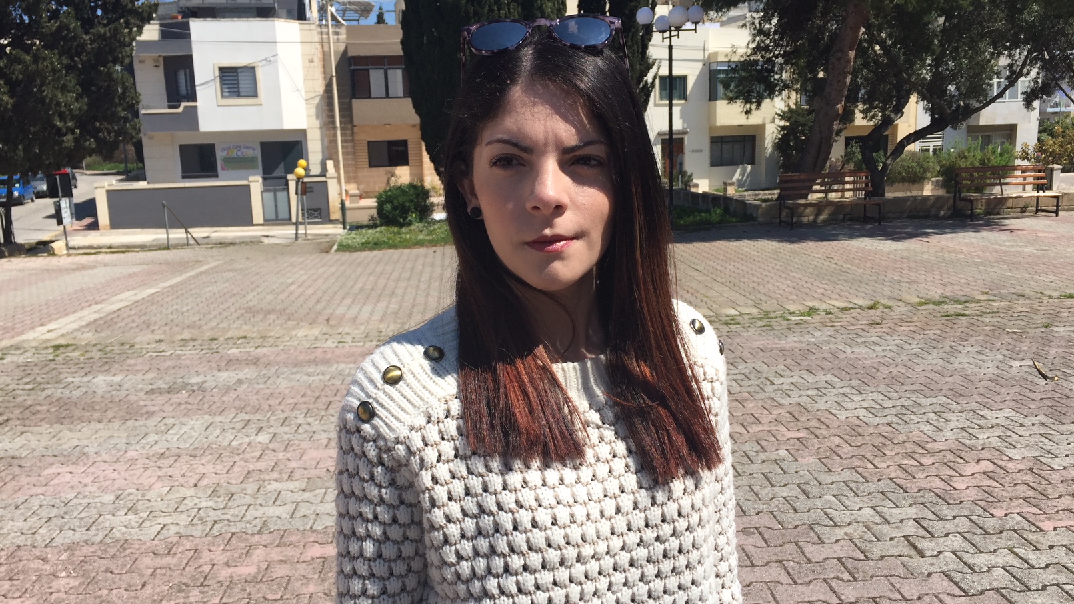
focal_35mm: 32
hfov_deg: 61.0
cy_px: 305
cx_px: 541
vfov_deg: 36.7
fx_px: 911
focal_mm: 4.15
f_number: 2.2
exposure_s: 1/2083
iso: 32
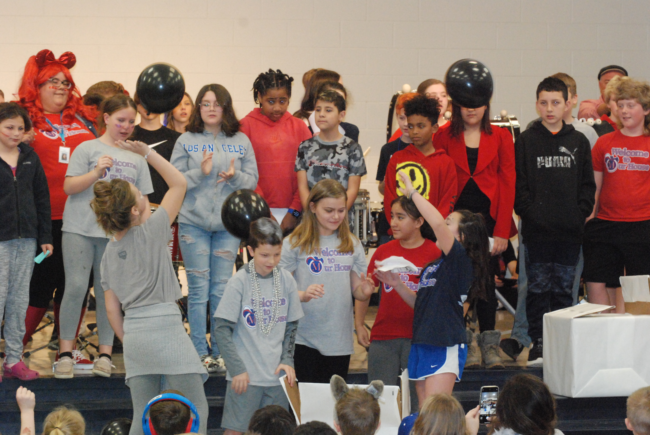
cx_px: 325
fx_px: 2983
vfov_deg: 8.3
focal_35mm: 165
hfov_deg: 12.4
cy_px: 218
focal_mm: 110
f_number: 7.1
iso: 3200
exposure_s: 1/60
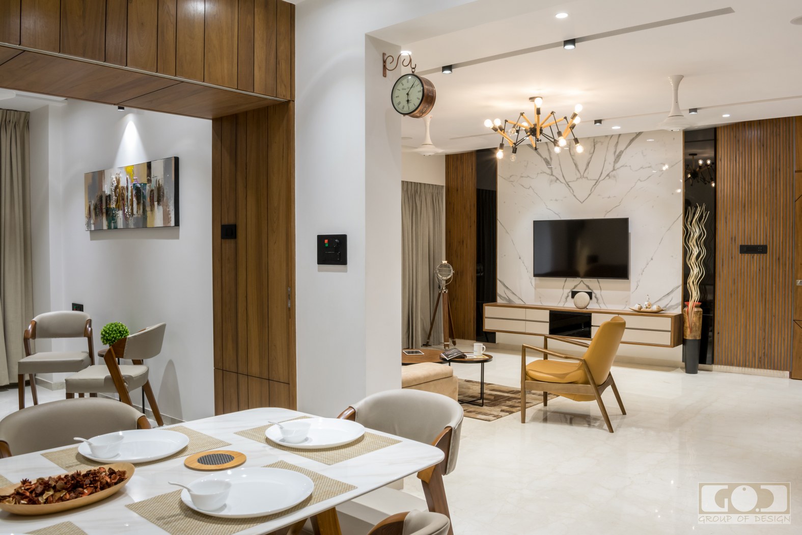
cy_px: 268
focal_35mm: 27
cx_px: 401
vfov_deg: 47.9
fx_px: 601
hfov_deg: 67.4
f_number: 8
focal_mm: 18
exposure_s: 1/8
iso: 320
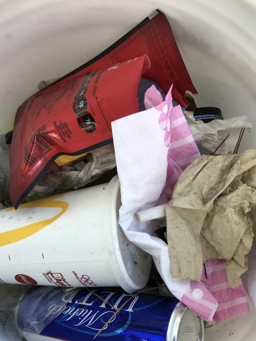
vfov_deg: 49.5
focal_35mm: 37
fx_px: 365
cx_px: 107
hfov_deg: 38.6
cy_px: 219
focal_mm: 3.99
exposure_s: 1/208
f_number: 1.8
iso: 20
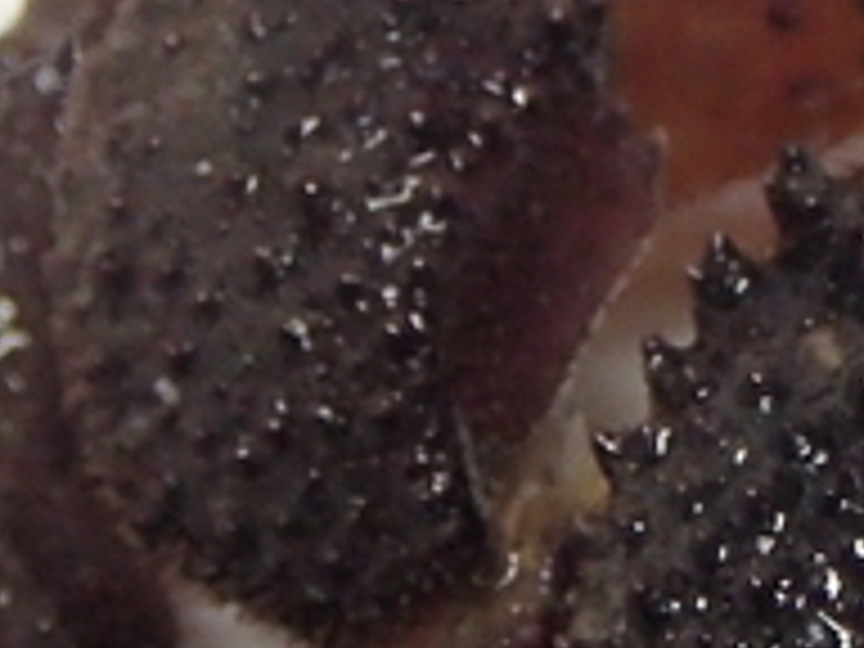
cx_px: 1534
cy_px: 1044
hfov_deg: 6.3
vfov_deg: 4.8
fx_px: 7663
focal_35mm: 307
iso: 320
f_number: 13
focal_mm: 8.99
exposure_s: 1/50
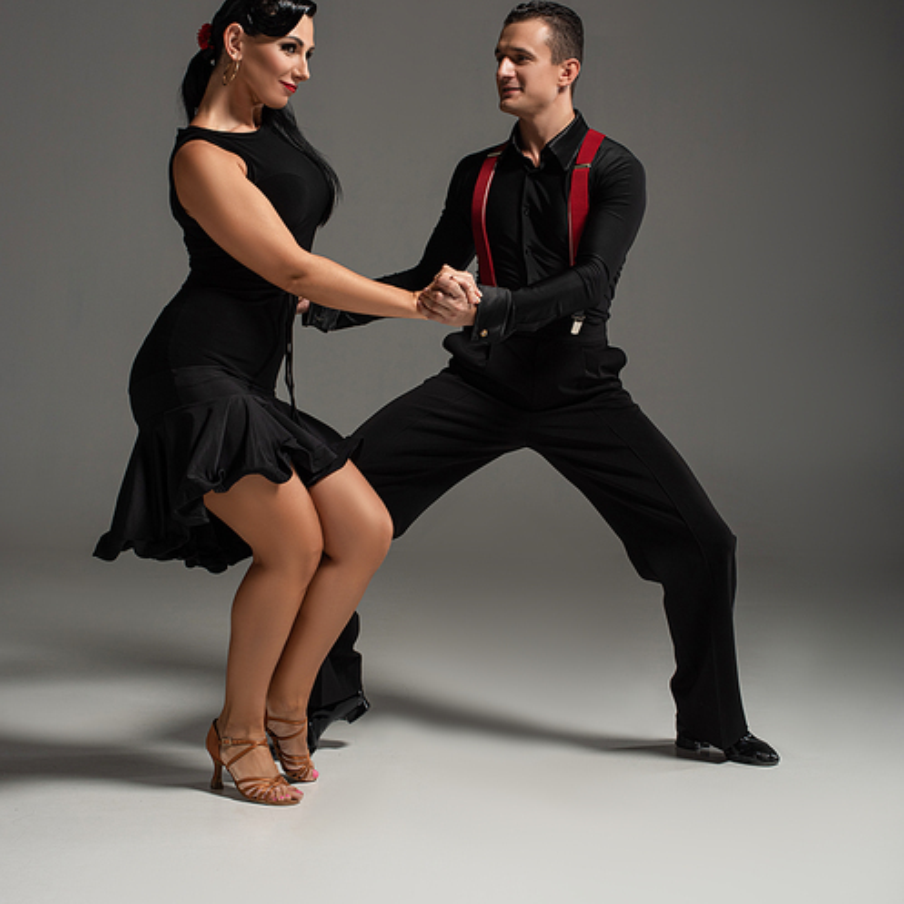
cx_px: 453
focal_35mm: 64
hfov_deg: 26.9
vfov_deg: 26.9
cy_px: 427
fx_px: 1891
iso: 100
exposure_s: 1/200
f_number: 8
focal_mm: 50
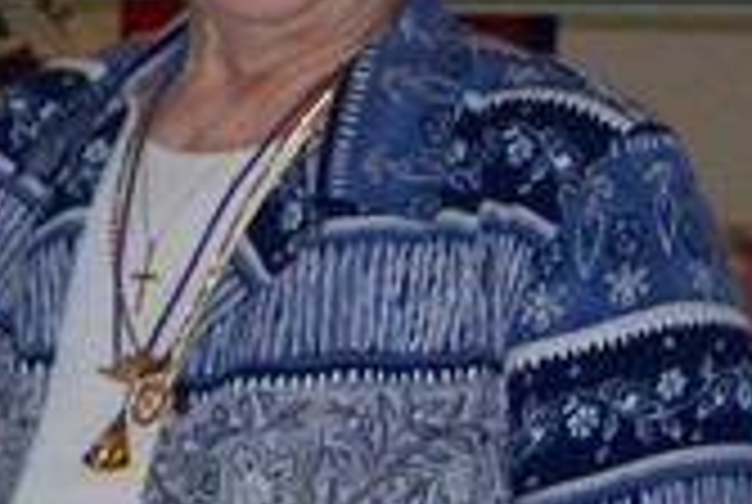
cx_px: -279
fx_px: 3955
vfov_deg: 7.2
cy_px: -76
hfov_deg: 10.6
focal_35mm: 189
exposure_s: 1/60
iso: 80
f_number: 2.8
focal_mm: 6.3
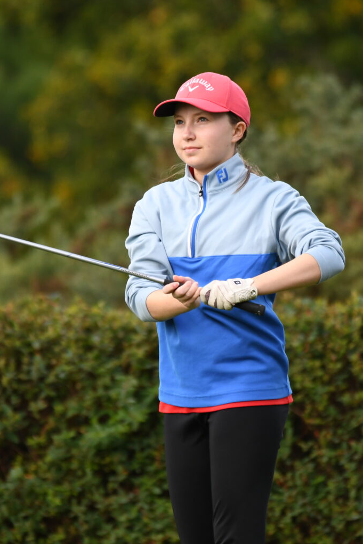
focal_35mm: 1015
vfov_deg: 2.0
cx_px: 176
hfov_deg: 1.4
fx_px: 15345
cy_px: 272
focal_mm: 450
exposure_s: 1/800
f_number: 7.1
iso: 800
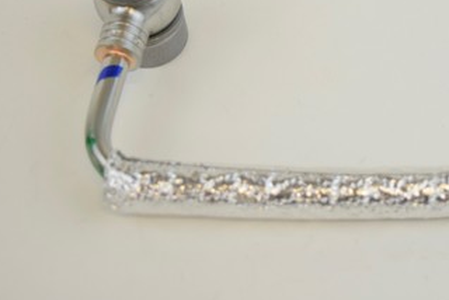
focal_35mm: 126
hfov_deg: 16.0
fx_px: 1573
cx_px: 428
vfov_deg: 10.9
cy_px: 79
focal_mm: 42
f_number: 5
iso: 640
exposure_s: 1/60
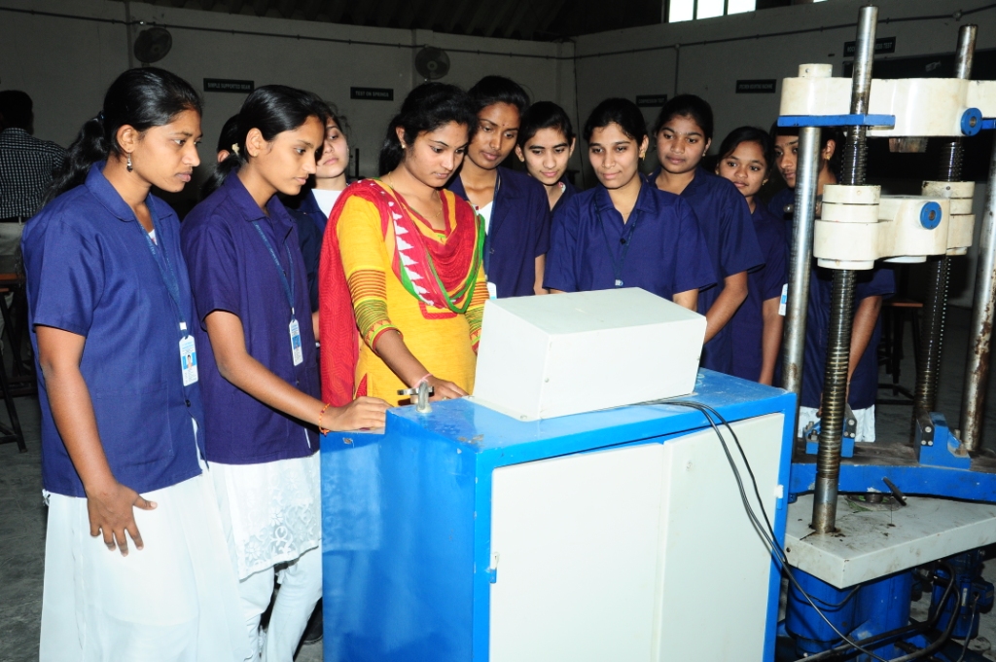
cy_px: 331
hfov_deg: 53.2
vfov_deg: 36.8
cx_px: 498
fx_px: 995
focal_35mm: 36
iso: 500
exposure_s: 1/125
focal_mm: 24
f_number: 7.1
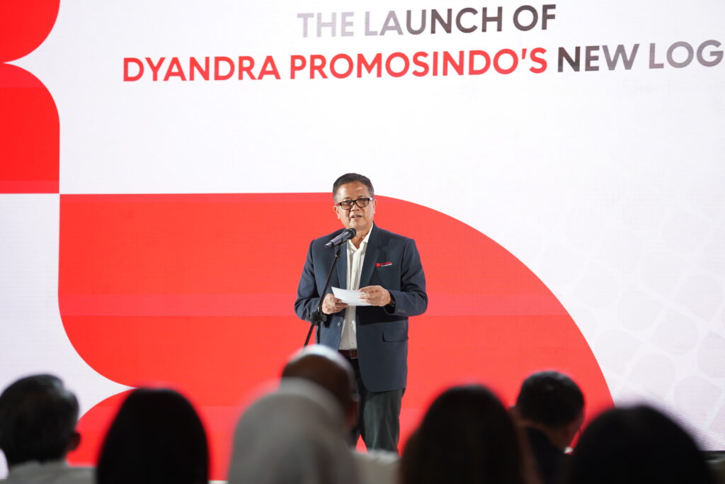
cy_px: 242
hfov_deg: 15.4
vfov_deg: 10.3
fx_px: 2679
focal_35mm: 133
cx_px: 362
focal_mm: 133
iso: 640
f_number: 3.5
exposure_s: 1/100
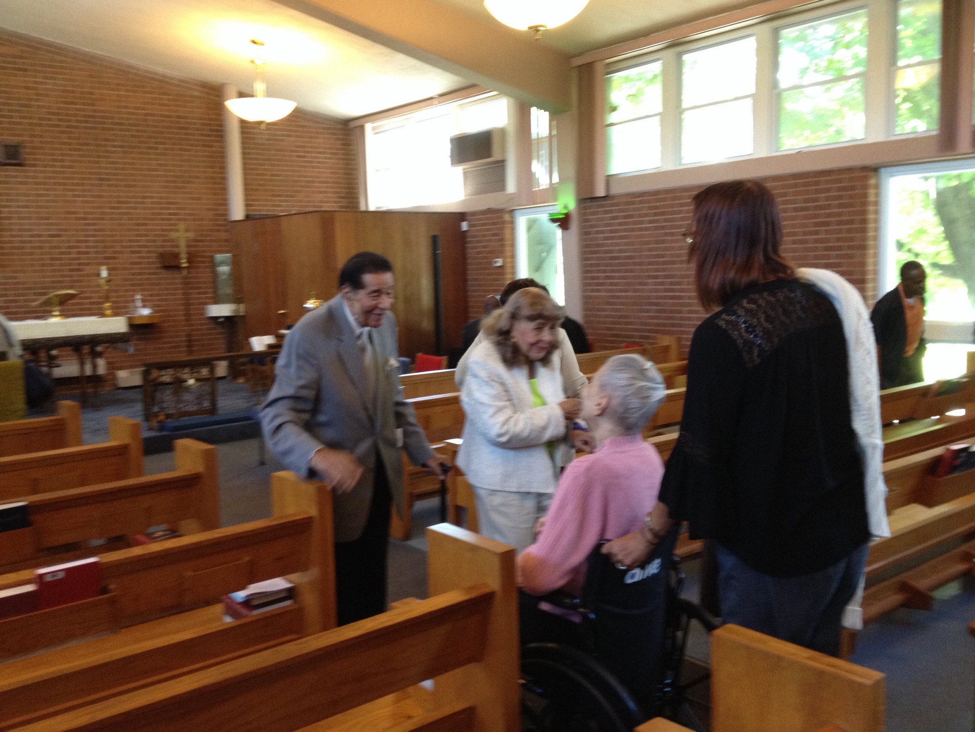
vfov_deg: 40.7
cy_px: 366
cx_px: 488
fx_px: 986
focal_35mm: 35
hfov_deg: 52.6
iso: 160
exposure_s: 1/20
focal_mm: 4.28
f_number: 2.4
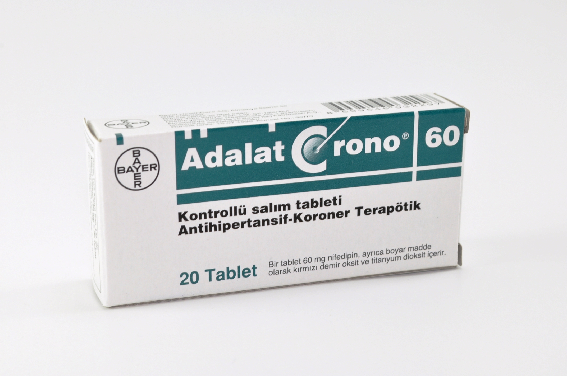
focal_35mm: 82
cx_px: 284
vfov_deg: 16.5
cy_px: 188
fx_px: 1298
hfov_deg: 24.6
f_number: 13
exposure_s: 1/25
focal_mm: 55
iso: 200
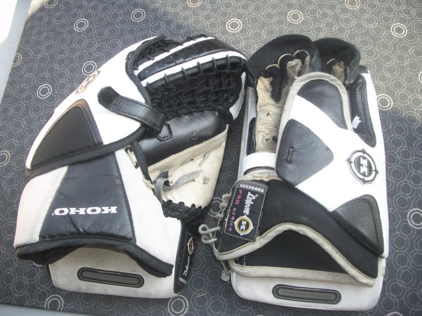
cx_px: 211
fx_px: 390
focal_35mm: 32
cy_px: 158
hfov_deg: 56.8
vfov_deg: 44.2
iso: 400
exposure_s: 1/640
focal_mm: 5.7
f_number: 2.9
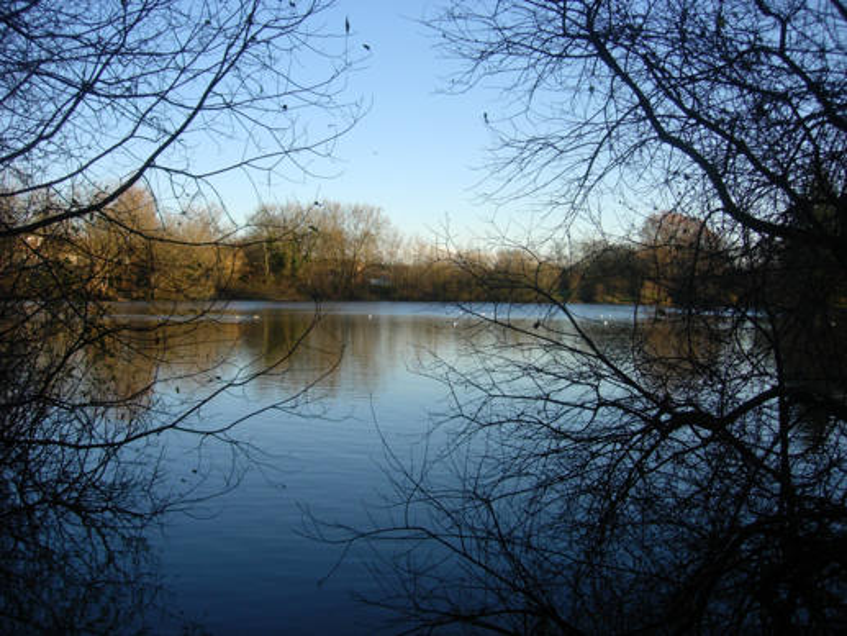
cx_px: 424
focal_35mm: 38
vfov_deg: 37.7
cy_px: 318
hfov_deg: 49.0
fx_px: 930
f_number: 2.8
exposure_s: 1/683
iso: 64
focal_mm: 7.8
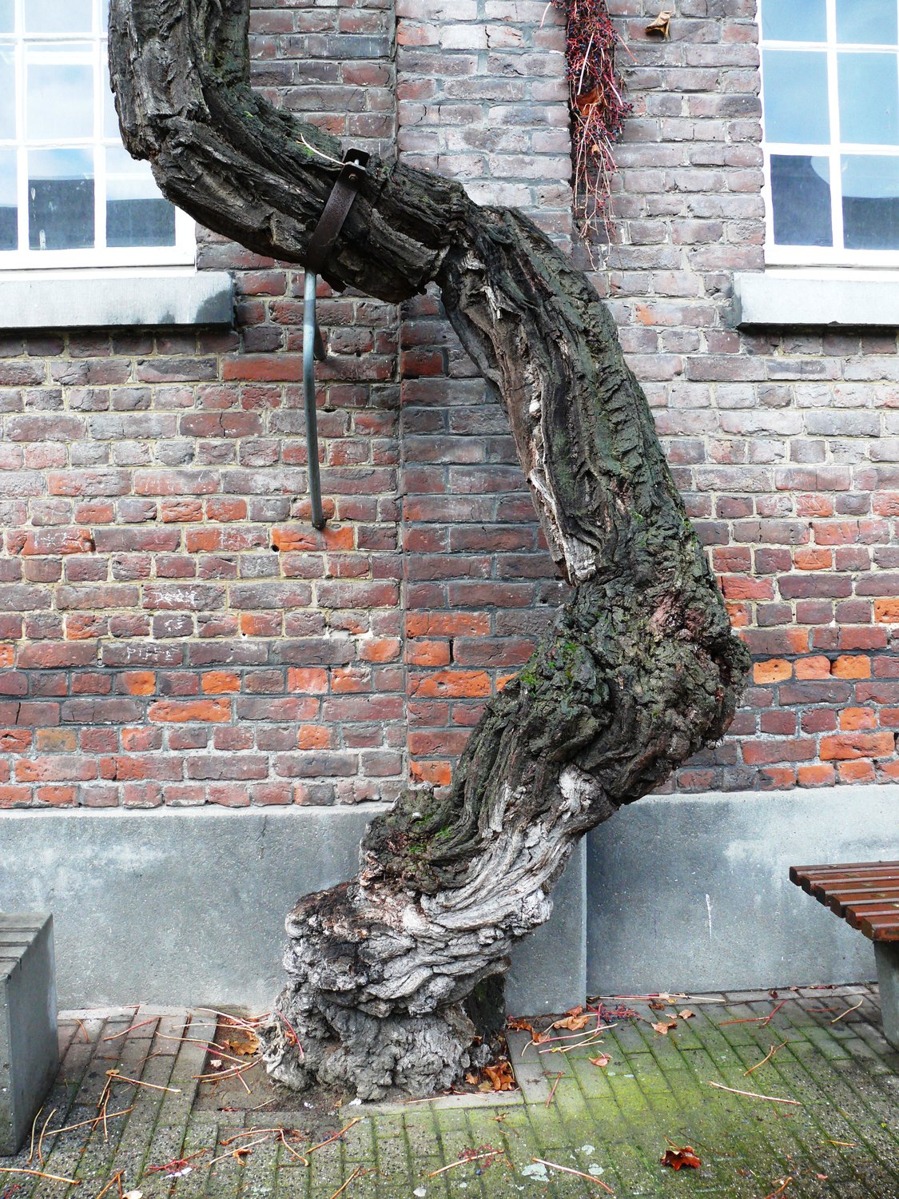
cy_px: 600
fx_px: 1212
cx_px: 450
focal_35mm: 35
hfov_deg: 40.7
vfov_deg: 52.6
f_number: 3.2
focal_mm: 7.4
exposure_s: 1/125
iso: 200
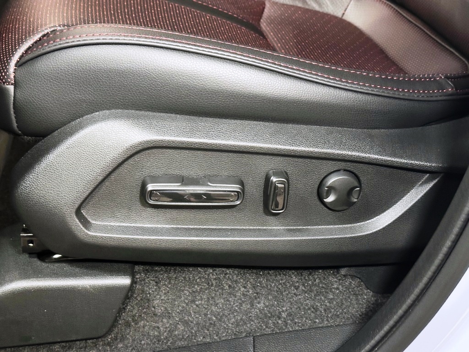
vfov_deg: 30.3
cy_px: 176
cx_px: 234
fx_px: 650
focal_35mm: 48
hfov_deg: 39.7
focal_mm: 6.86
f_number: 1.78
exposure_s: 1/24
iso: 640
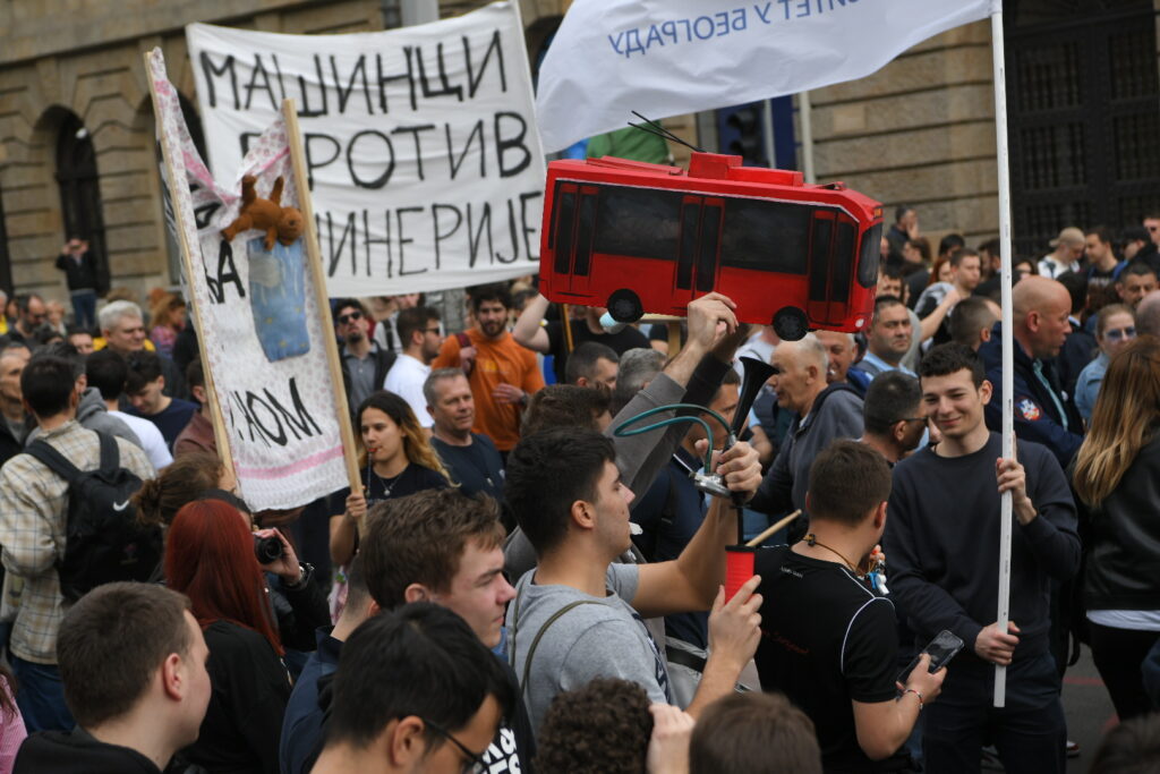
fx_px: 2256
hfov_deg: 28.8
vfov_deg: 19.5
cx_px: 580
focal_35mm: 70
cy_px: 387
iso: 320
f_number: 5
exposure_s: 1/640
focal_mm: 70
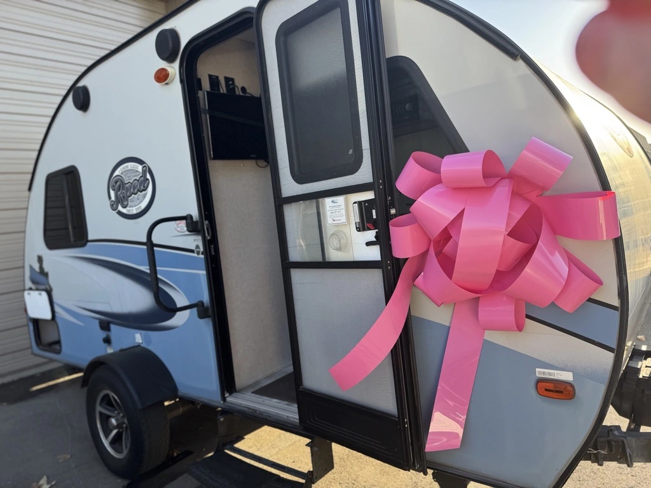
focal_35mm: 24
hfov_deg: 71.6
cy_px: 244
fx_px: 451
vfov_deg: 56.8
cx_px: 326
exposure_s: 1/488
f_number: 1.78
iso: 80
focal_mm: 6.76
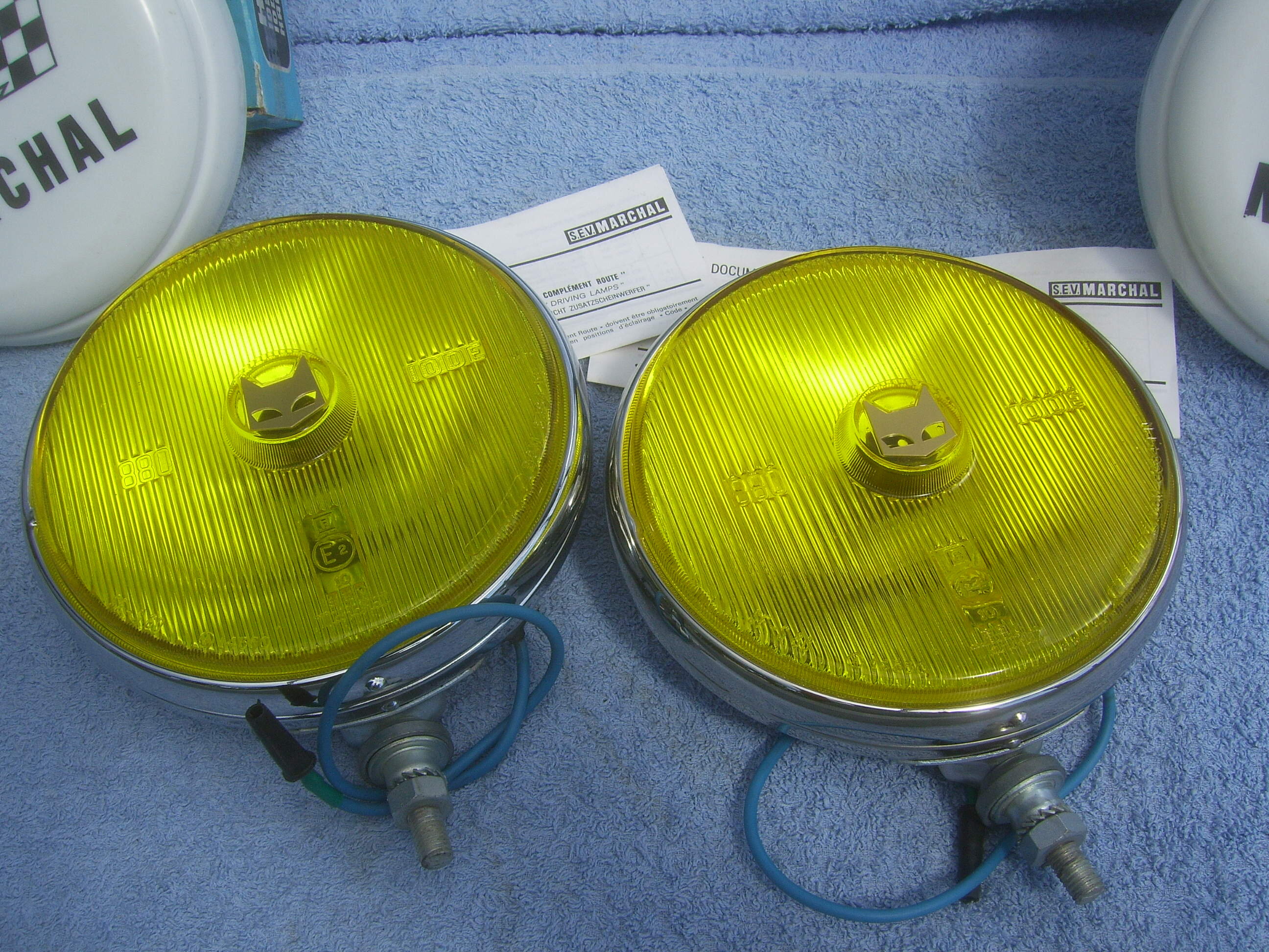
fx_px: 1393
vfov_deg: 37.7
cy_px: 476
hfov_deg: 49.0
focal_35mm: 38
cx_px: 634
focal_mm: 7.8
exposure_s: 1/320
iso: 50
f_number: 6.4
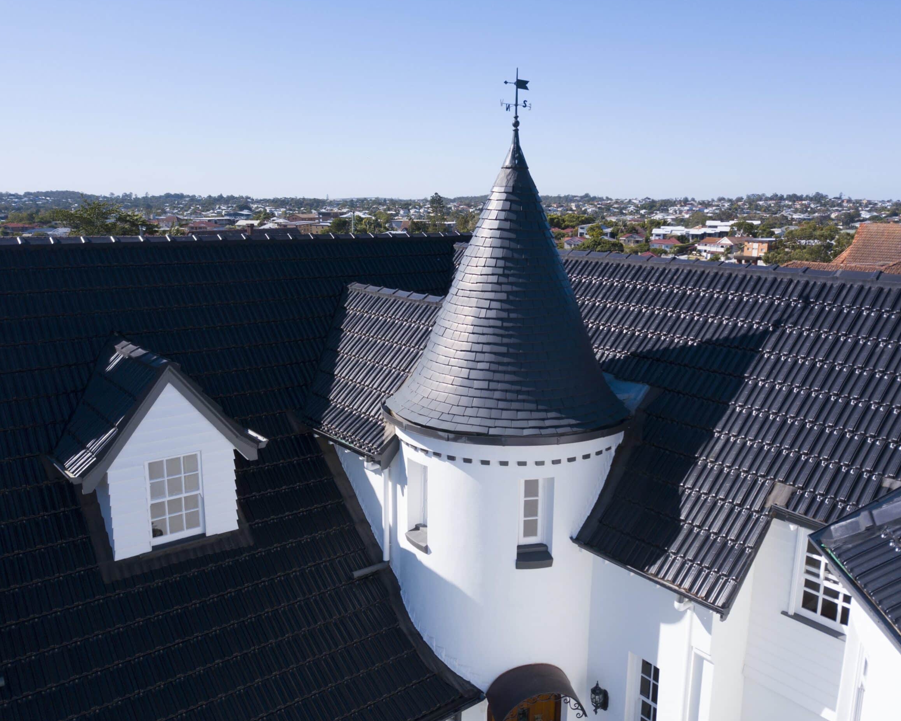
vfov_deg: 51.5
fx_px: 747
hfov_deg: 62.2
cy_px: 368
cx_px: 479
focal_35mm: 28
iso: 100
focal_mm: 4.73
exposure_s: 1/1250
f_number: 2.2
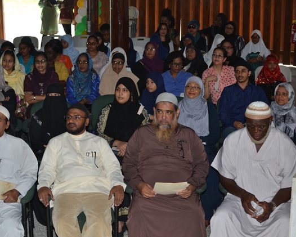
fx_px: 631
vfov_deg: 21.3
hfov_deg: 26.3
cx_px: 118
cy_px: 117
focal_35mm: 72
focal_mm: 42
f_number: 4
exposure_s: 1/100
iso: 400
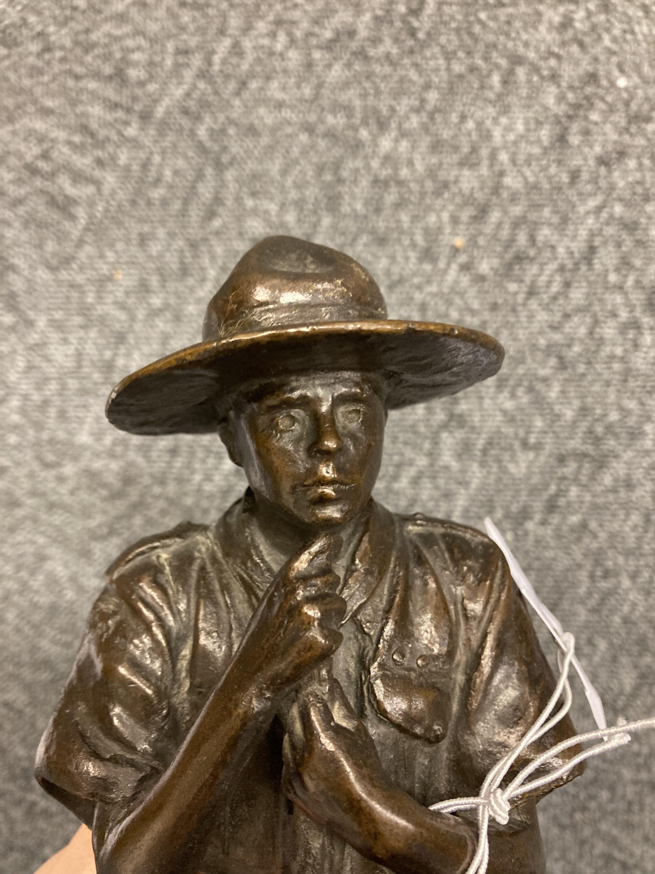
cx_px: 328
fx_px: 706
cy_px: 437
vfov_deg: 63.4
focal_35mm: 28
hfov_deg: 49.7
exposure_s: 1/33
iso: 400
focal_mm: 3.99
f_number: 1.8
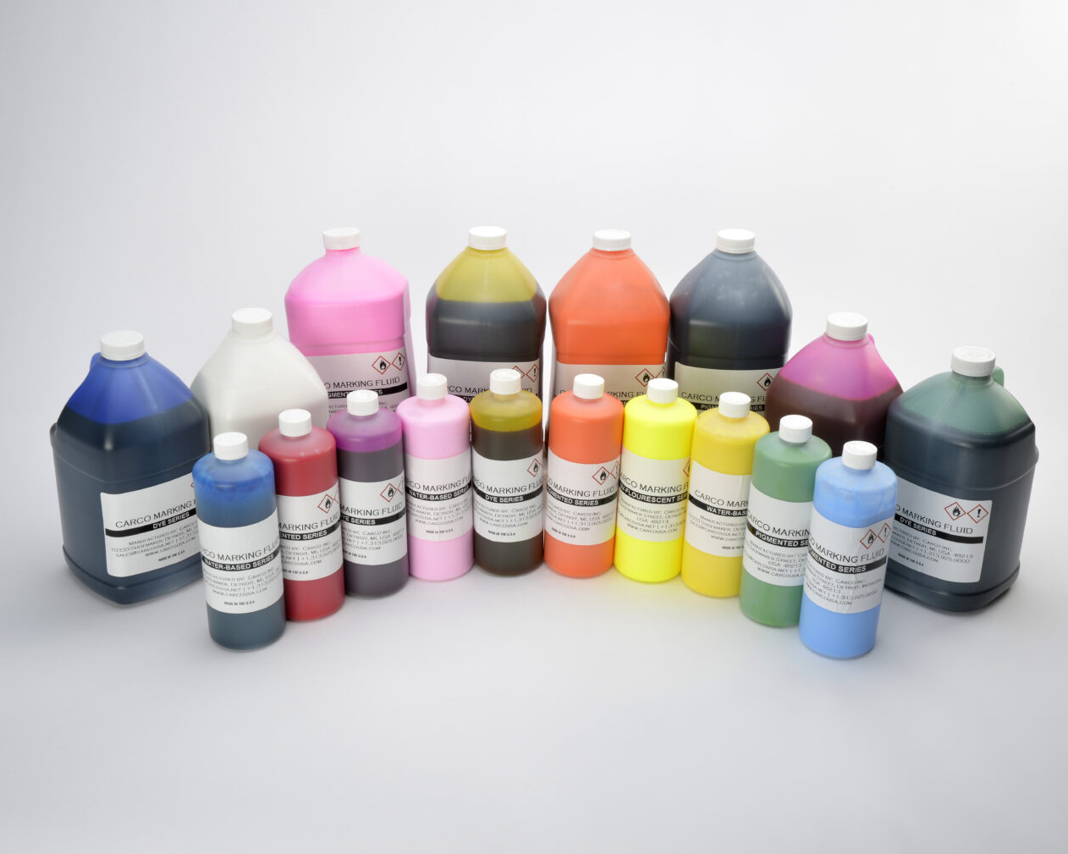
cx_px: 536
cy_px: 432
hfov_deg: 38.8
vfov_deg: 31.4
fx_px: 1517
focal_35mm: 48
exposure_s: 1/160
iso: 100
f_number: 22
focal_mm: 42
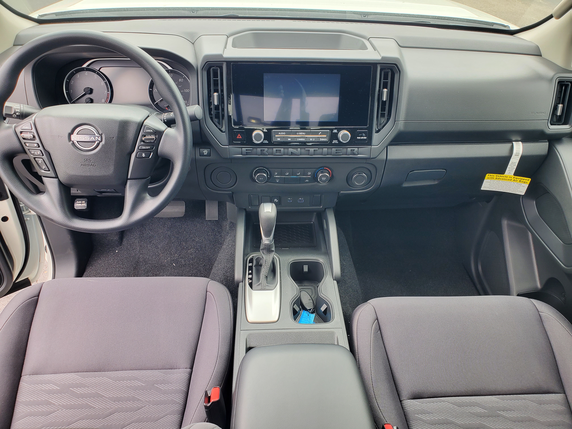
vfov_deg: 53.1
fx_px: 430
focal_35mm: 26
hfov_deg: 67.3
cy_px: 214
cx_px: 286
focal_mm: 4.3
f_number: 2.4
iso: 50
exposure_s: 1/71
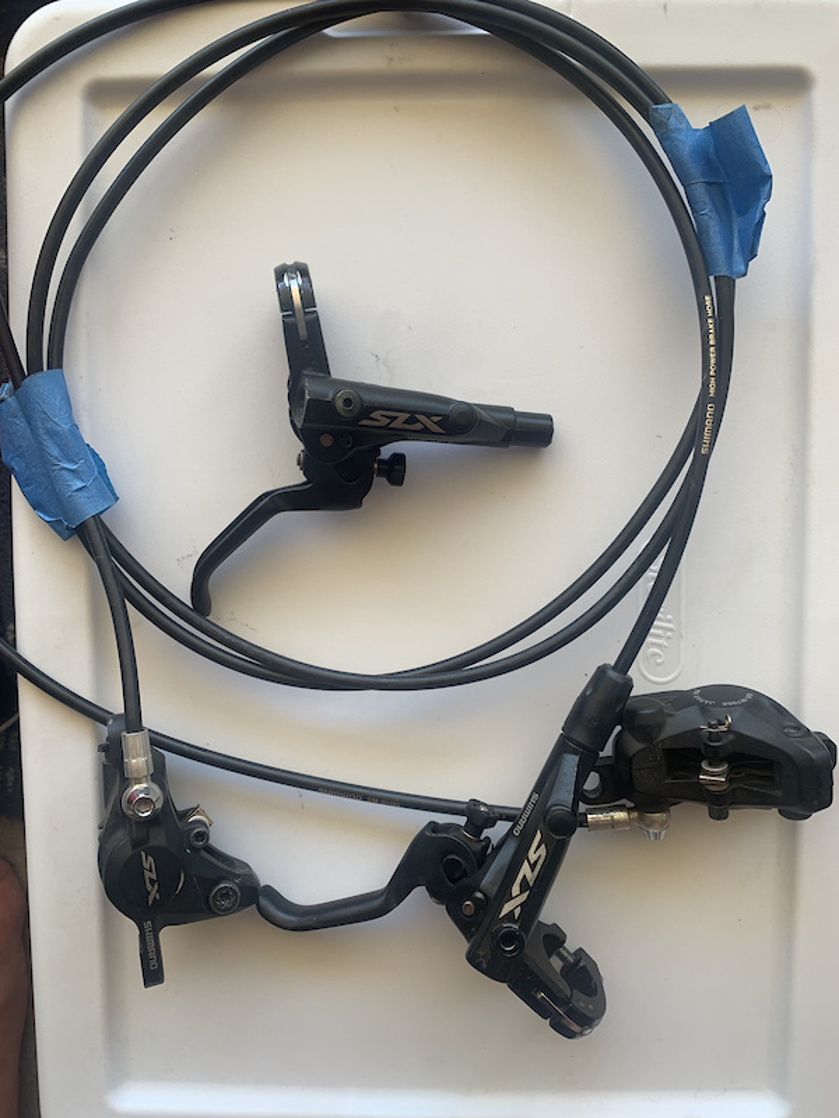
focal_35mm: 26
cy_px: 559
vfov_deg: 67.3
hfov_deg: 53.1
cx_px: 420
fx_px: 840
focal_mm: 4.25
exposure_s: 1/139
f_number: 1.8
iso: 25
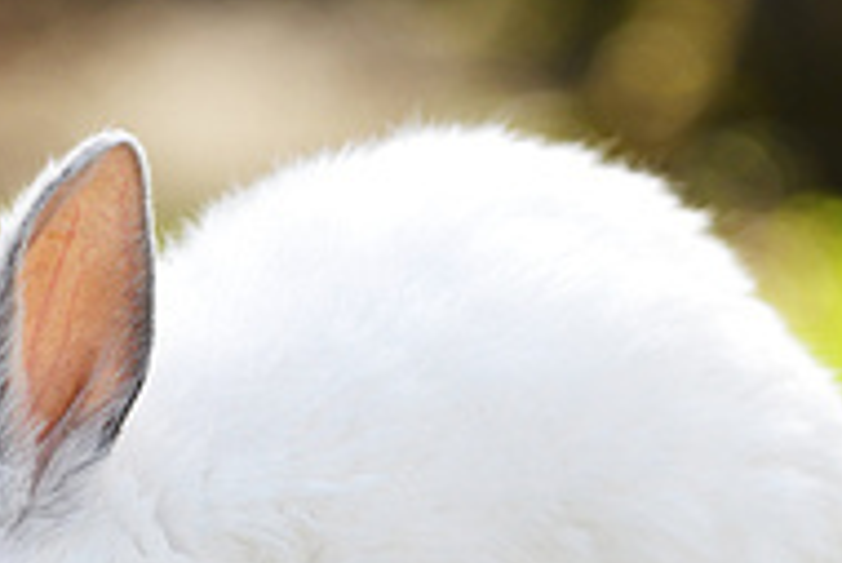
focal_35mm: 526
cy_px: 497
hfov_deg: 3.9
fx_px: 12312
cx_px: 363
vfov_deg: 2.6
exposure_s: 1/250
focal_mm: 200
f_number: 4.5
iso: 140
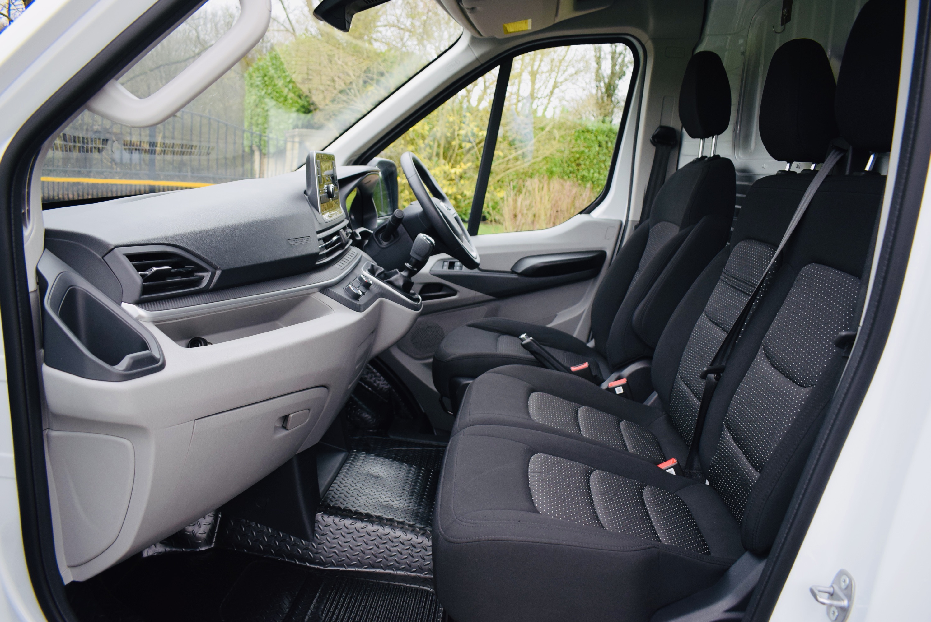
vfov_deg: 48.0
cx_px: 466
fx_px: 699
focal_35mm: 27
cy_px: 311
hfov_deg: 67.3
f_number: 4
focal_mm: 18
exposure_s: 1/60
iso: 800
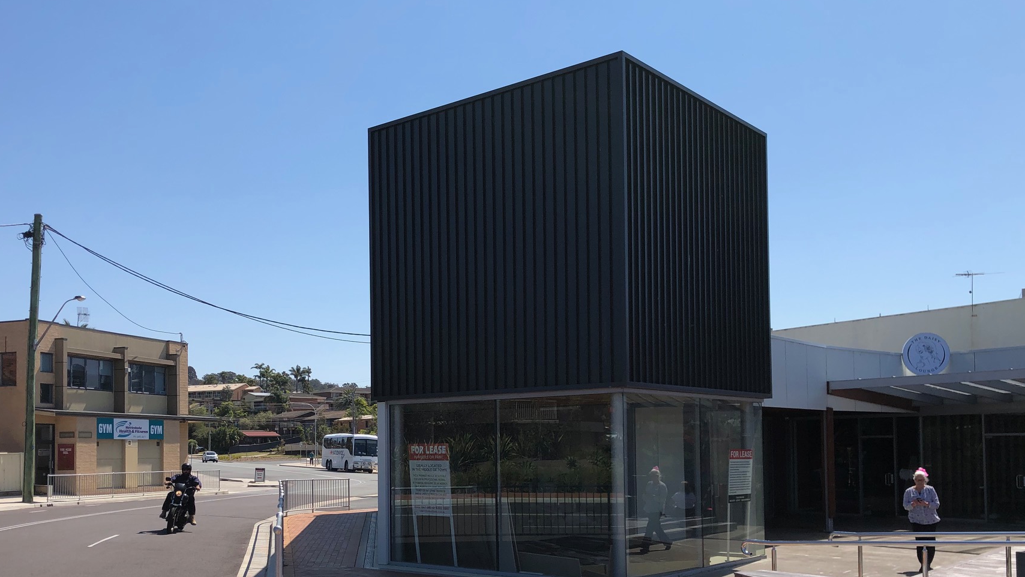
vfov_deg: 32.3
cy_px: 426
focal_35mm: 36
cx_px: 445
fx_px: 979
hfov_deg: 55.1
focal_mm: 4
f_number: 1.8
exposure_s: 1/2288
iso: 20
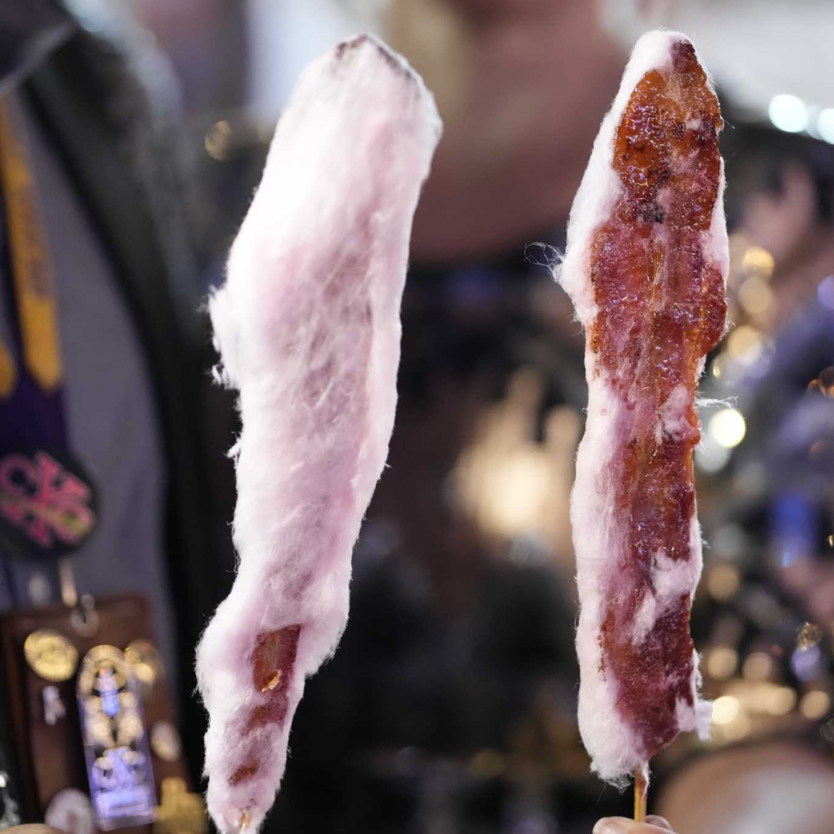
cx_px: 456
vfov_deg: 10.1
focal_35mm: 173
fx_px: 4716
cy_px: 418
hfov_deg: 10.1
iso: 5000
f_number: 1.8
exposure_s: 1/400
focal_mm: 135
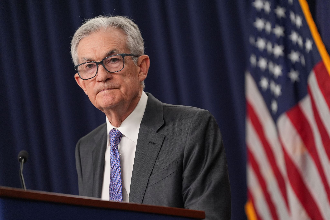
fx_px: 1833
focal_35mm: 200
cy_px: 110
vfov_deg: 6.9
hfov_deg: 10.3
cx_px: 165
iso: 2500
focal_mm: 200
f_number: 3.2
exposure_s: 1/1000
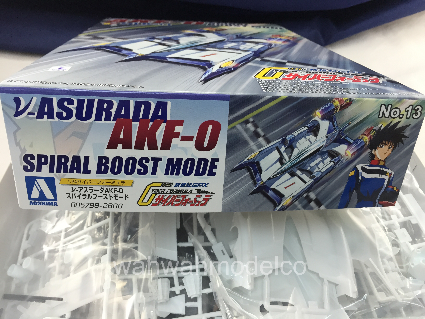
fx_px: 356
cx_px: 212
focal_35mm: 29
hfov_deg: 61.7
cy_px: 160
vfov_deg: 48.2
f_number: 2.2
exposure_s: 1/33
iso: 40
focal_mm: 4.15
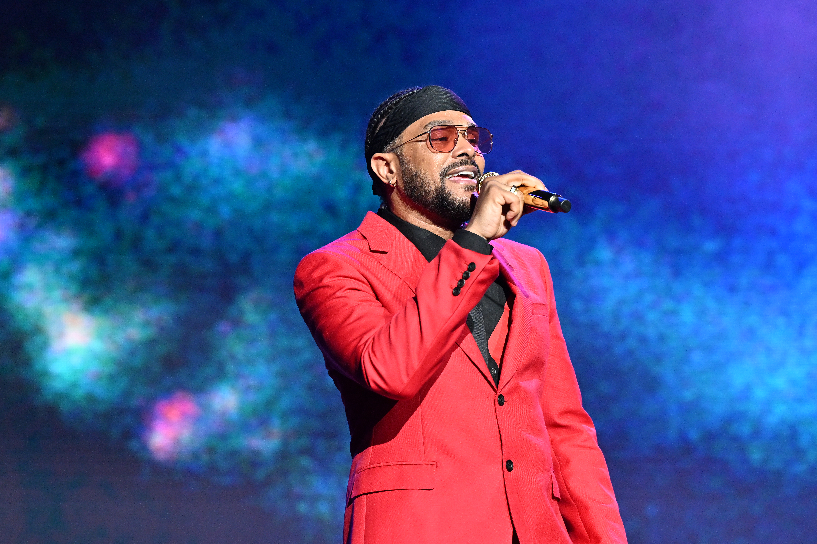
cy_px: 272
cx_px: 408
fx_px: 4583
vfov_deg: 6.8
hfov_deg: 10.2
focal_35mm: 202
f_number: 3.2
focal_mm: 135
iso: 3200
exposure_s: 1/500
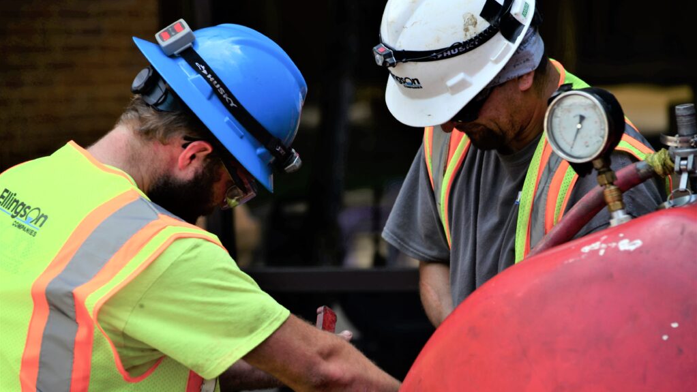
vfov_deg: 5.5
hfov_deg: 9.8
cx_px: 348
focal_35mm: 220
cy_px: 220
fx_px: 4066
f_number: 4.8
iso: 100
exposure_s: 1/125
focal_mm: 140
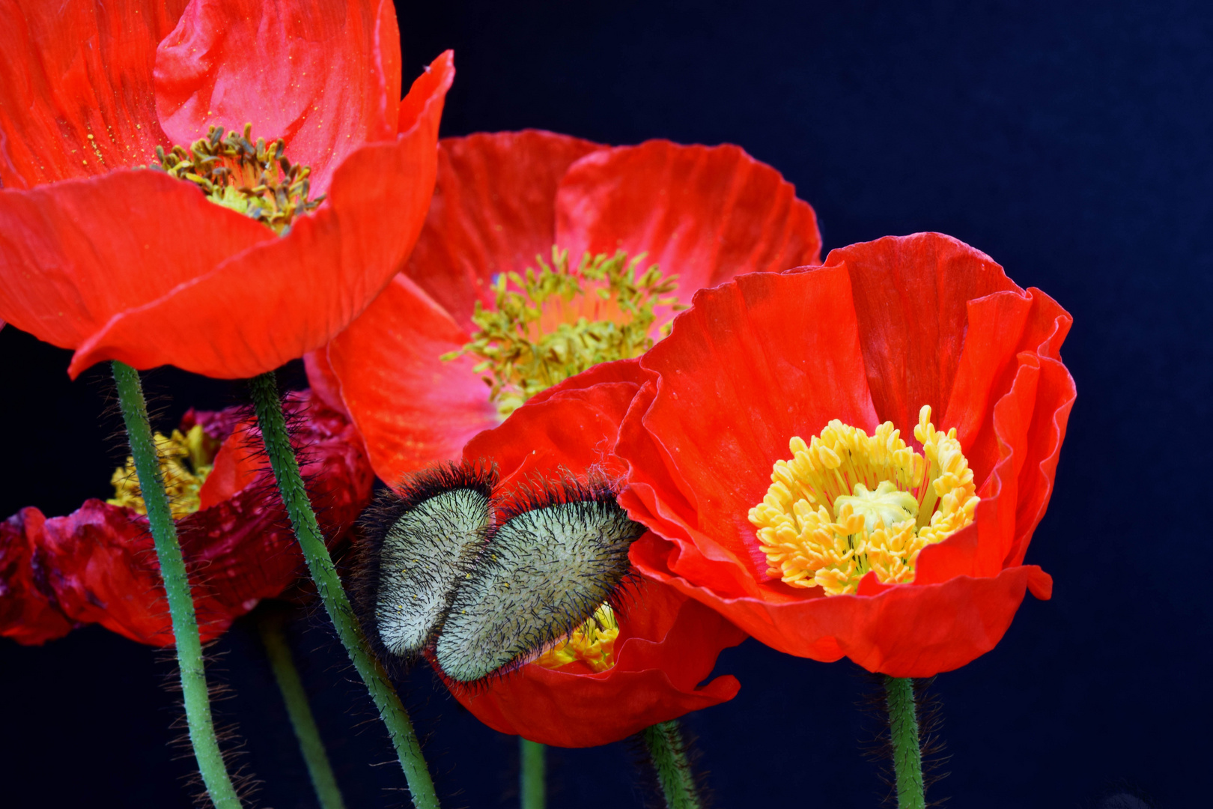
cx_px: 606
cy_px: 404
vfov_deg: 10.2
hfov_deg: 15.2
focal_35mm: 135
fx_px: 4548
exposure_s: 1/1.6
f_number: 29
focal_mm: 90
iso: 100
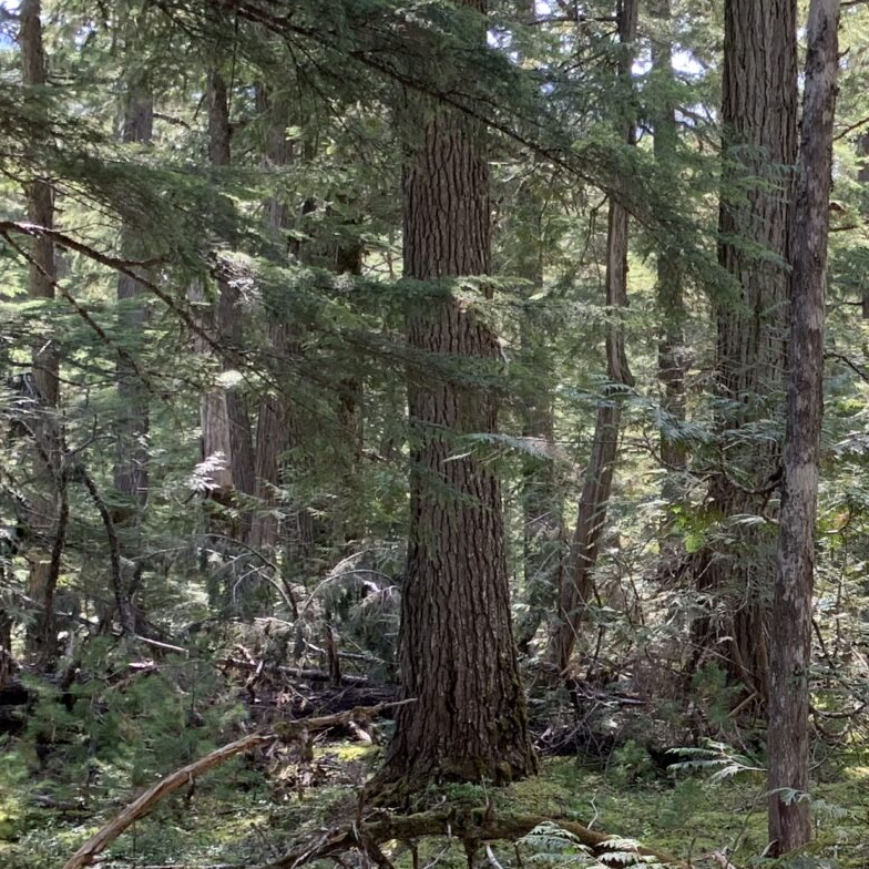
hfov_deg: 20.7
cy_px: 606
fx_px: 2130
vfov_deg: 22.9
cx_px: 1173
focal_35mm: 75
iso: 40
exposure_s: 1/122
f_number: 1.8
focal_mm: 4.25
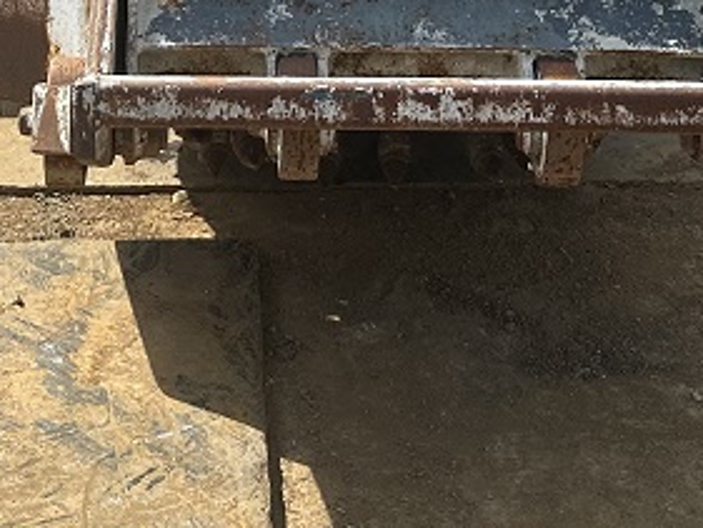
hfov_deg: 22.7
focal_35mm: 86
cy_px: -300
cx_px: 255
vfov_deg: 15.6
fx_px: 1747
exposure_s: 1/2591
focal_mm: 6.86
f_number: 1.78
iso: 80
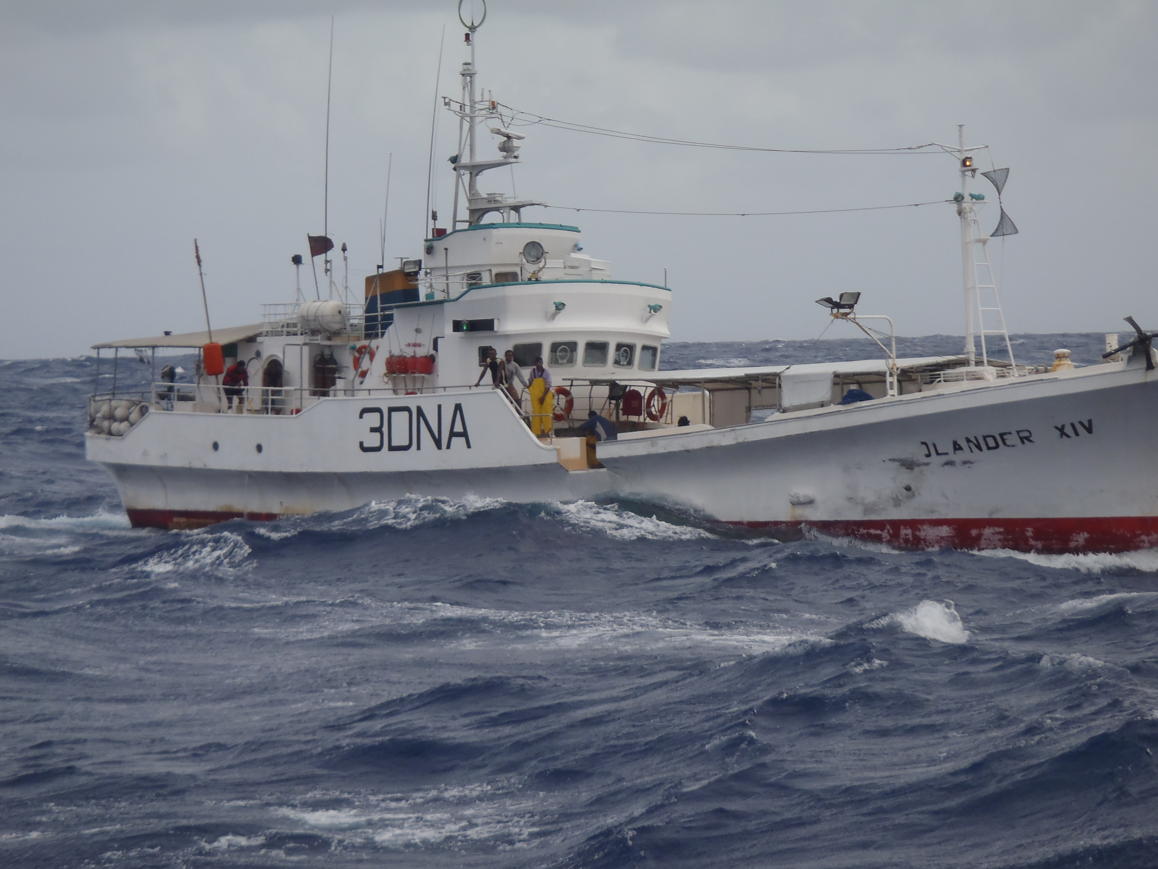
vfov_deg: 10.6
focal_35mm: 140
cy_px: 434
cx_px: 579
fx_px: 4683
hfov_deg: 14.1
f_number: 5.9
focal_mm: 25
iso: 100
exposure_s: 1/200
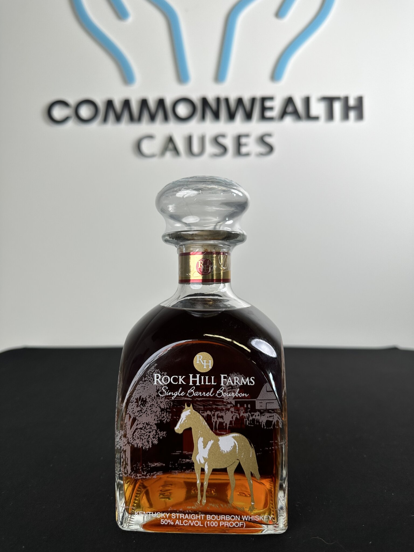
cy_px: 276
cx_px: 207
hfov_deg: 56.8
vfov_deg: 71.6
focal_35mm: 24
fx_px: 383
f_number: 1.78
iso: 80
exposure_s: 1/373
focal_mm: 6.86
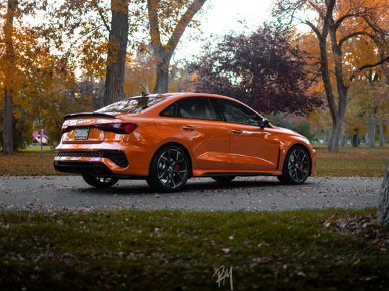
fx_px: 618
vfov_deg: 26.6
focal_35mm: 55
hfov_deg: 34.9
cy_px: 147
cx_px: 221
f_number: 1.8
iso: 200
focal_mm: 50
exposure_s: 1/100
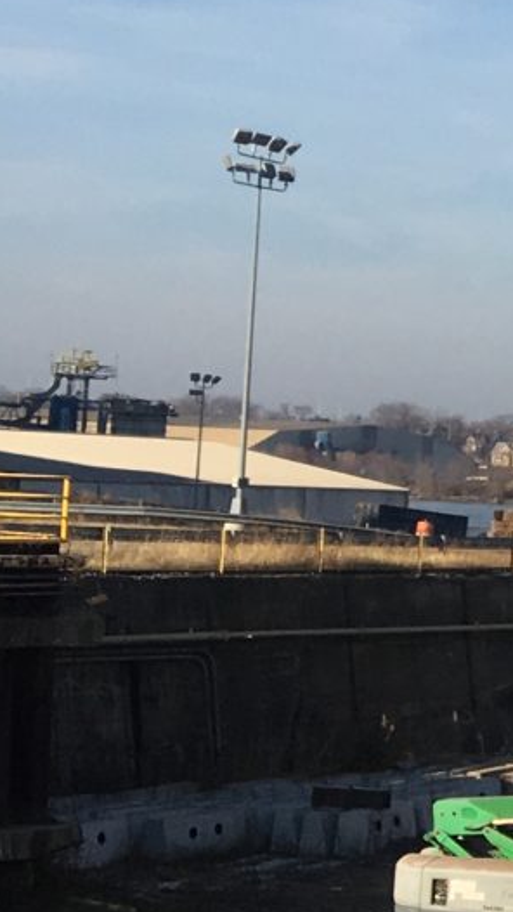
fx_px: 2974
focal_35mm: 123
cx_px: 1742
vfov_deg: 17.4
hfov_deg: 7.9
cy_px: 447
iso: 25
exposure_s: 1/1748
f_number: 2.2
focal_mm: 4.15
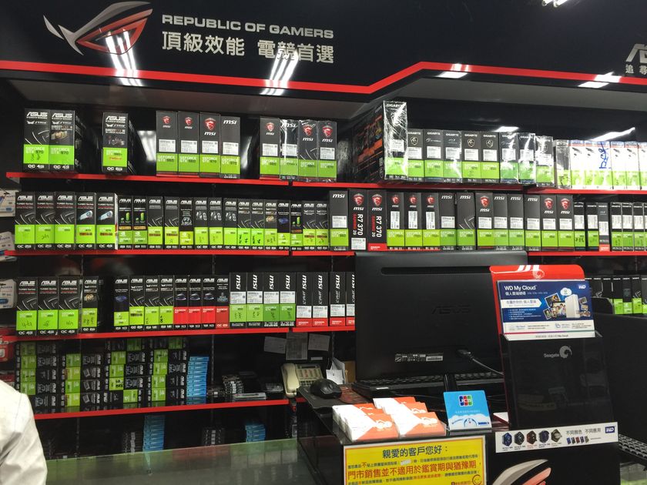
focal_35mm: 29
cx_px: 324
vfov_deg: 48.2
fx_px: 542
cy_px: 242
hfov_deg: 61.7
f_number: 2.2
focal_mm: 4.15
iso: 40
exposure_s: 1/30
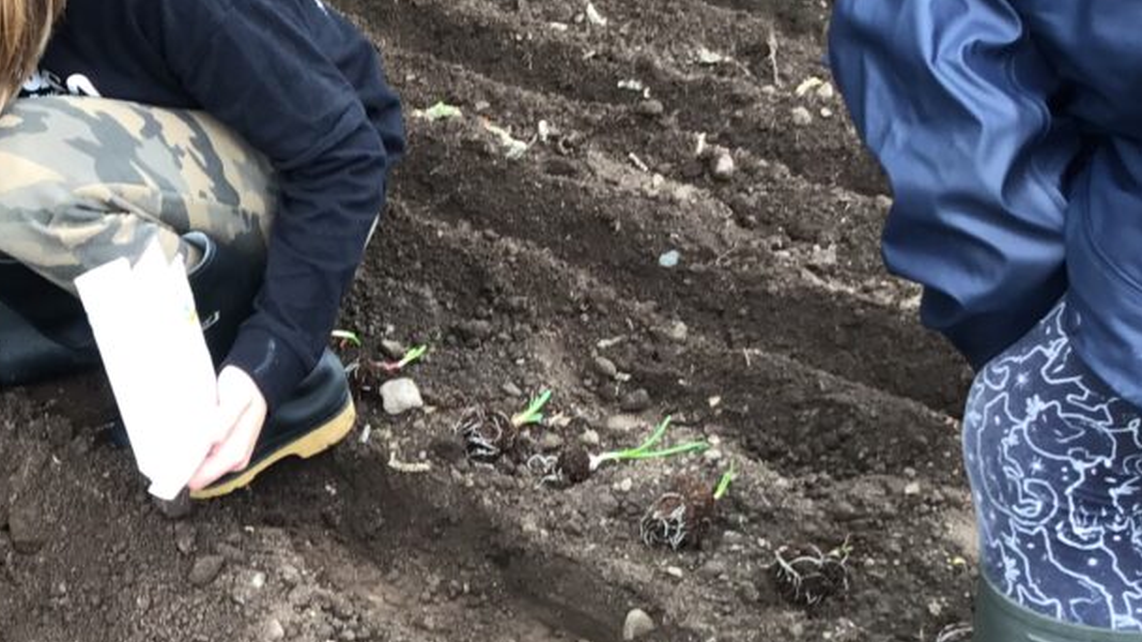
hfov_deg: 28.8
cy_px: 341
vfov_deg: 17.2
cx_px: 81
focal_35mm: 70
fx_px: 2120
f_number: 2.4
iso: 32
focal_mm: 3.3
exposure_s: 1/50
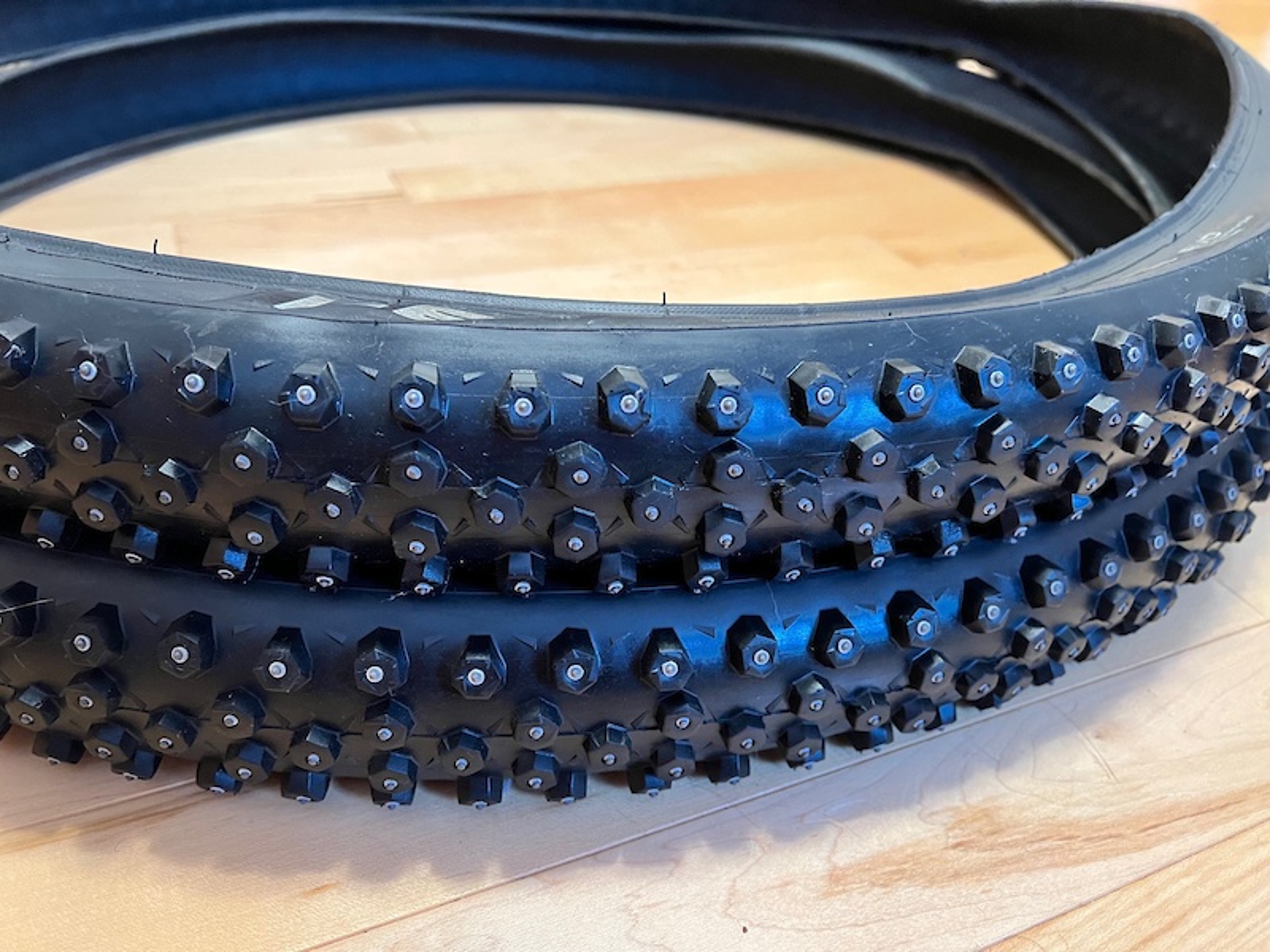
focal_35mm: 26
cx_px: 635
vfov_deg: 53.1
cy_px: 476
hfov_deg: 67.3
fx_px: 954
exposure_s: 1/40
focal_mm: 5.7
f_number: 1.5
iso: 500
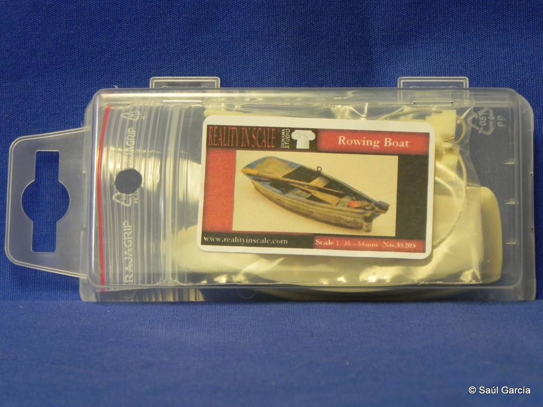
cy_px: 204
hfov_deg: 13.7
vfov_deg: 10.3
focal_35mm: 144
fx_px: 2259
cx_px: 272
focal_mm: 25.7
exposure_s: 1/30
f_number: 4.5
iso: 363
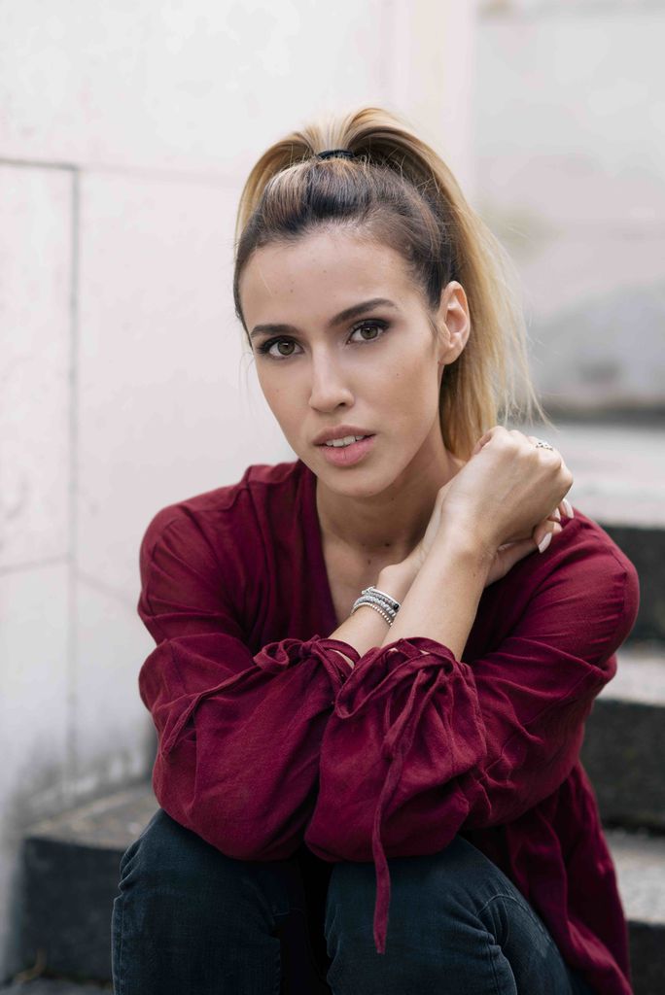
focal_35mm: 85
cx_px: 332
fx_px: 2352
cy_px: 498
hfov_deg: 16.1
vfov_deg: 23.9
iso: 100
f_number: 3.5
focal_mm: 85
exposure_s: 1/320
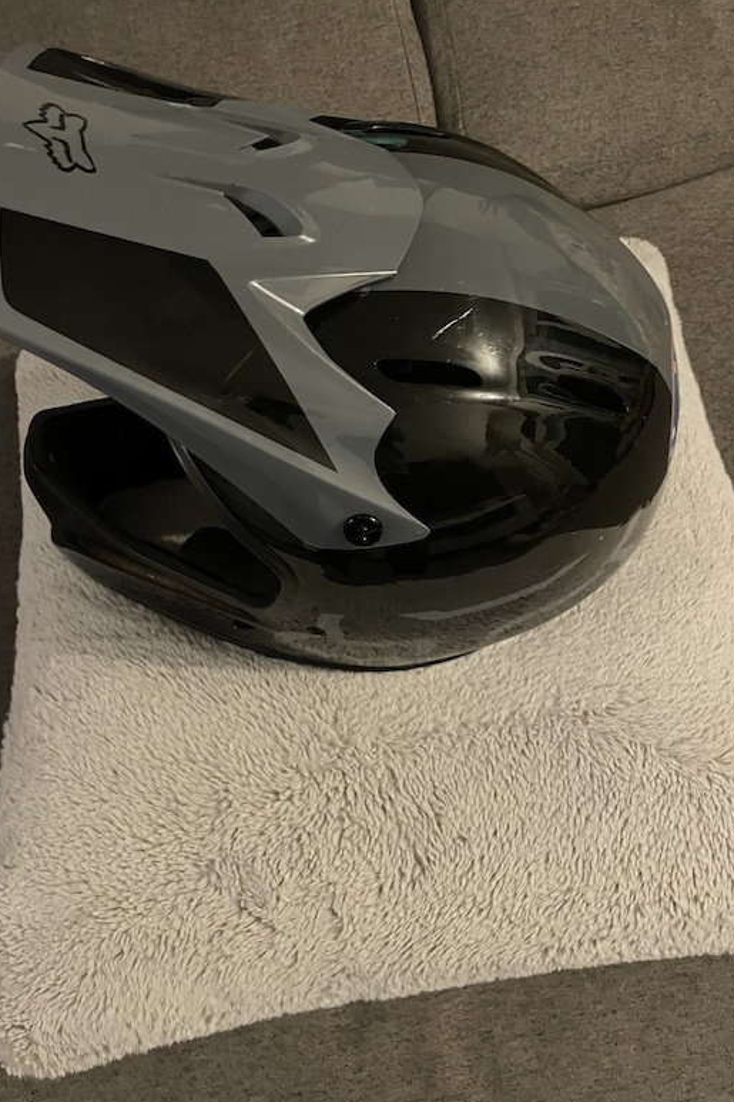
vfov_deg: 65.5
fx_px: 857
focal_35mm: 28
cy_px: 553
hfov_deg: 46.3
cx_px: 338
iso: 1000
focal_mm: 4.2
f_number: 1.6
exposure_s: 1/30
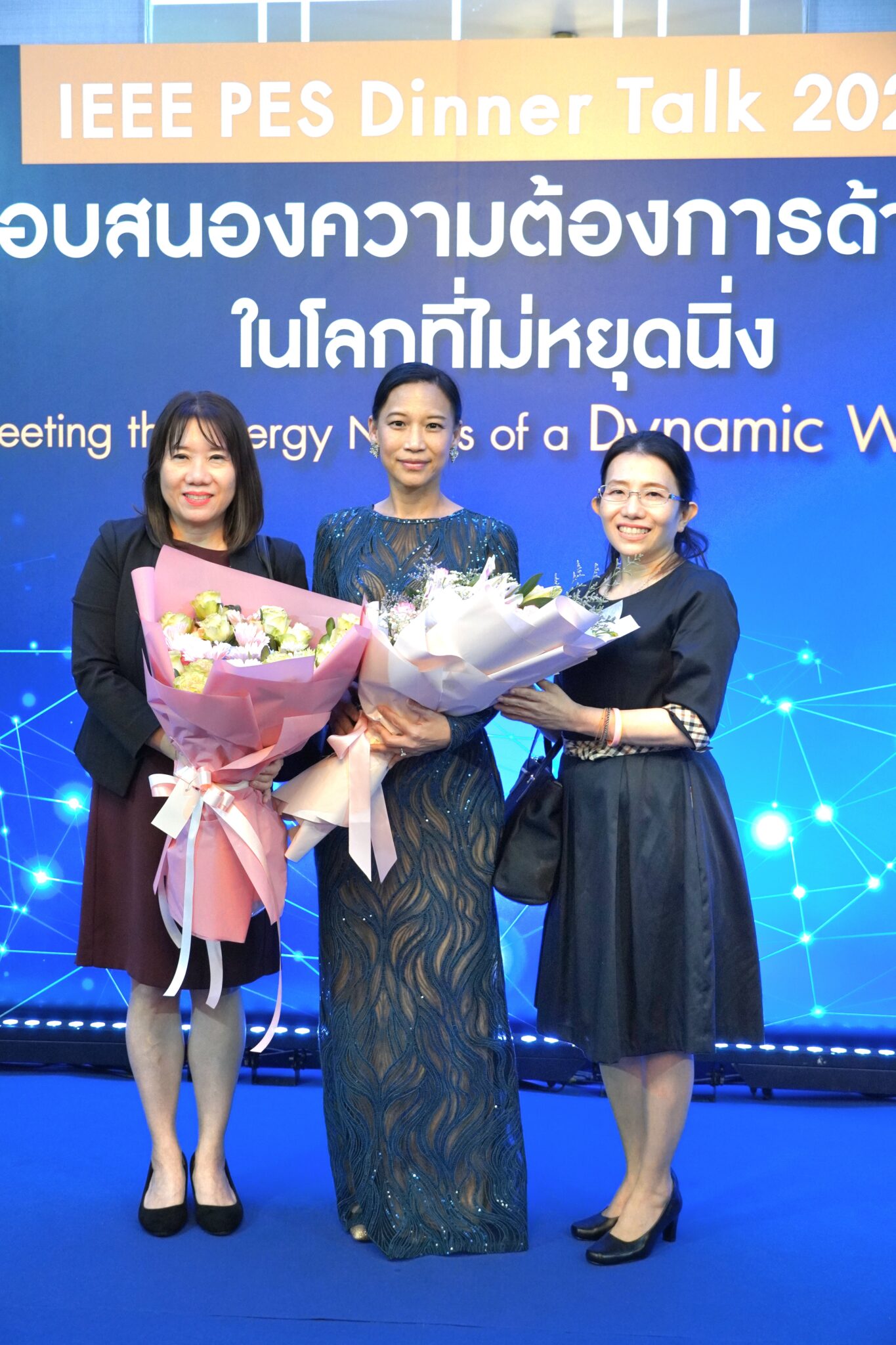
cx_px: 448
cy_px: 672
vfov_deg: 41.1
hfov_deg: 28.1
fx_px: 1792
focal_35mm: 48
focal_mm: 32
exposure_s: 1/161
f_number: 4.5
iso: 1600
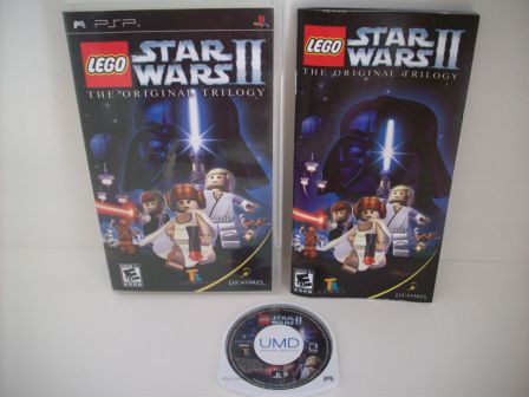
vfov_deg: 38.7
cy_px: 198
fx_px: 565
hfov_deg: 50.1
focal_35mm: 37
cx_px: 264
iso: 160
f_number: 2.8
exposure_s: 1/31.1
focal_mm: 6.2
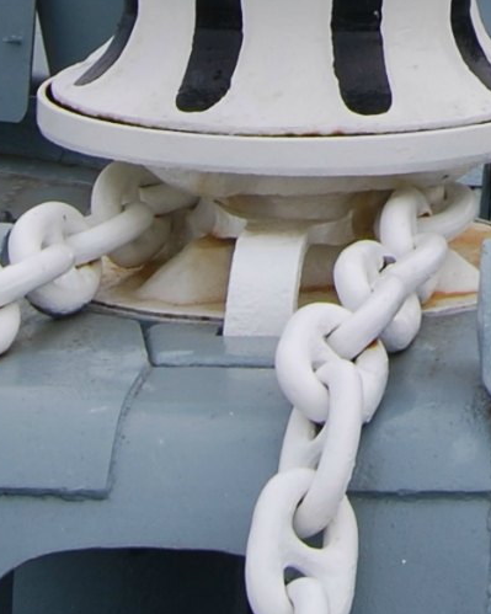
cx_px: 835
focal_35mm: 262
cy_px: -861
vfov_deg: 7.0
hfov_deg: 5.8
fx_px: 4761
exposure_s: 1/250
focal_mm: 28
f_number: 8
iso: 100
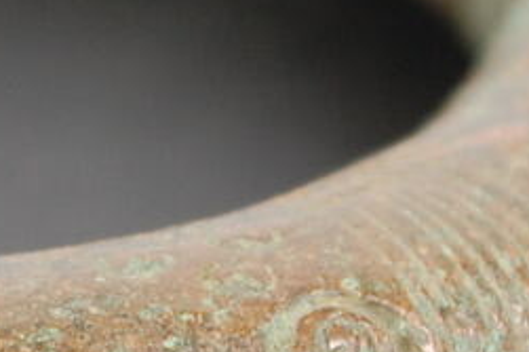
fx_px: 7727
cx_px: -232
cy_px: 320
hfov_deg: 3.9
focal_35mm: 526
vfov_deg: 2.6
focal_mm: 55
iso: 400
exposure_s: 1/80
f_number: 5.6
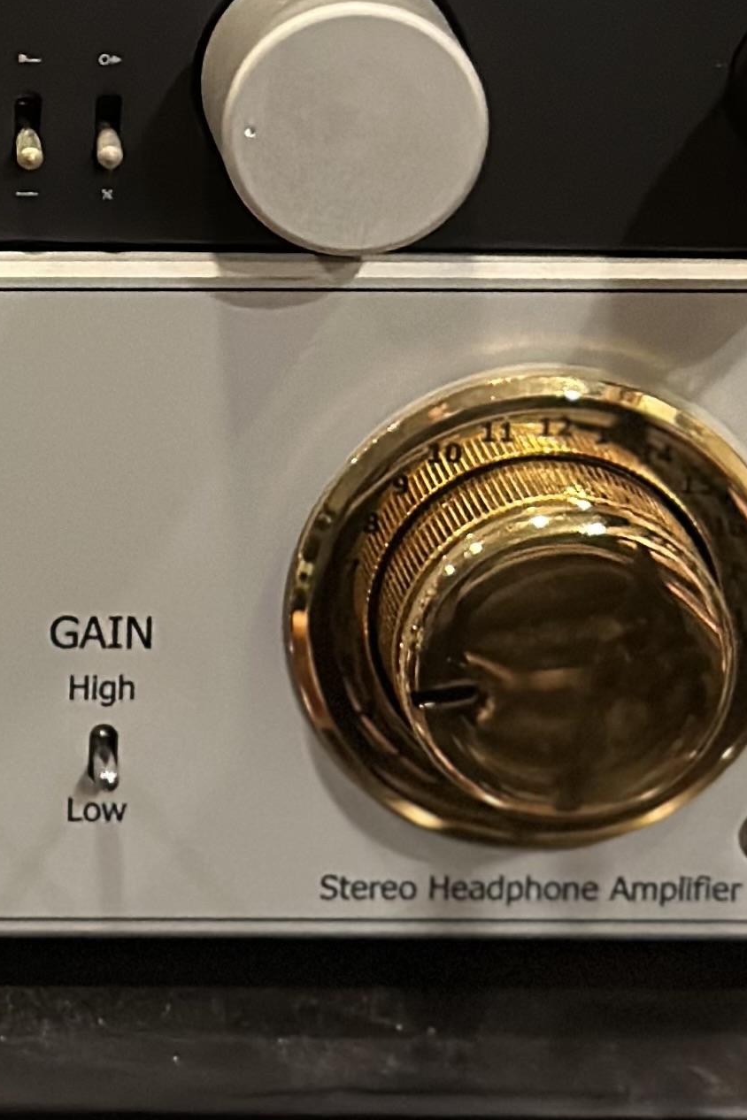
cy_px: -317
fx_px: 4948
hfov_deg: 8.4
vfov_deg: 12.5
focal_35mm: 159
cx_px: -457
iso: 640
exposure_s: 1/25
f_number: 1.78
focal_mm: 6.86
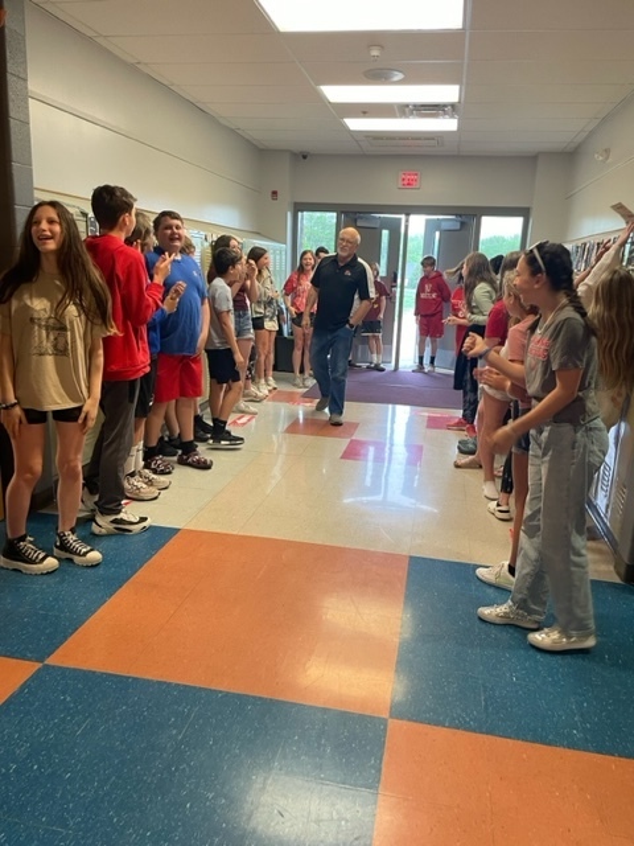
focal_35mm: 26
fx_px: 635
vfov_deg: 67.3
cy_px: 423
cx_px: 317
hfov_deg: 53.1
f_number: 1.6
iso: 100
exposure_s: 1/60
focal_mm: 4.2
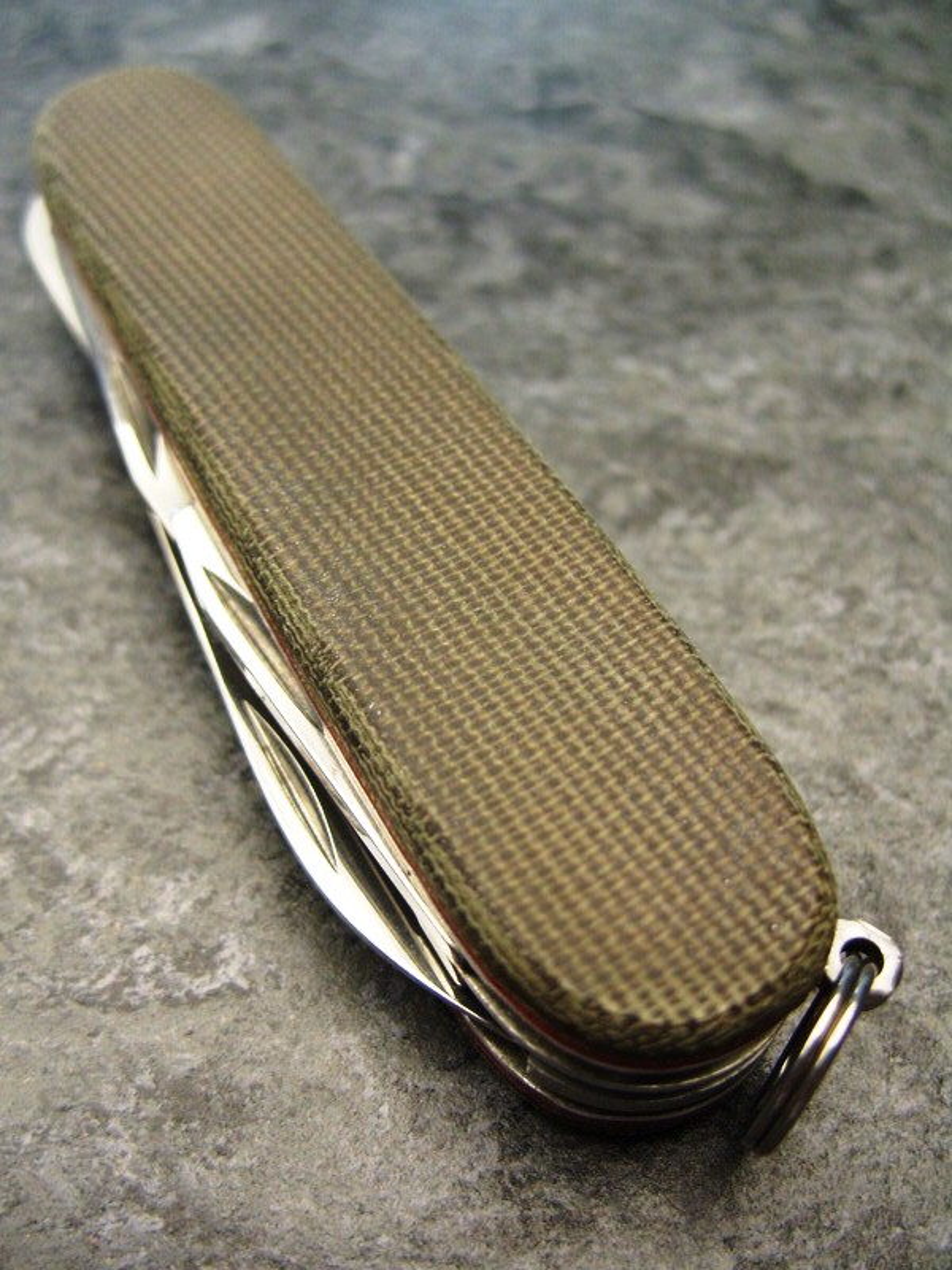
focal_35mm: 35
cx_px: 476
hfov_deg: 40.7
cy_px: 635
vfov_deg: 52.6
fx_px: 1283
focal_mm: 7.8
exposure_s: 1/45
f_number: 2.8
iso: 160
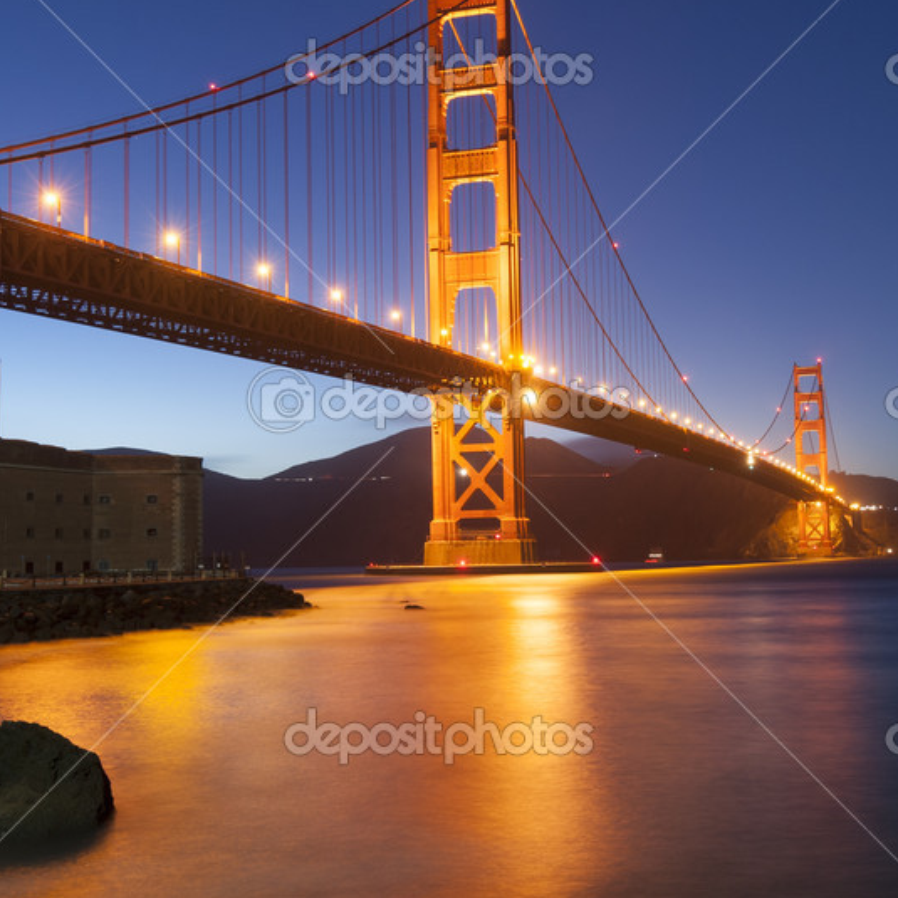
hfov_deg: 32.8
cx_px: 439
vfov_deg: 32.8
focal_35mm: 52
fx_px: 1526
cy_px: 402
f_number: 11
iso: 400
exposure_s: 30
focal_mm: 32
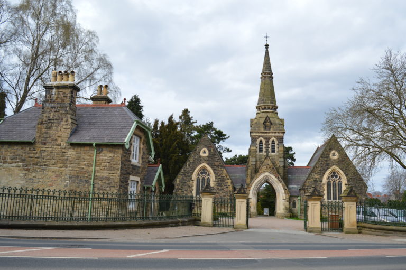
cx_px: 203
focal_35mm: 30
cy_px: 135
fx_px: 338
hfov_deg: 62.0
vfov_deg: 43.6
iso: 100
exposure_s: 1/250
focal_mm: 20
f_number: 8
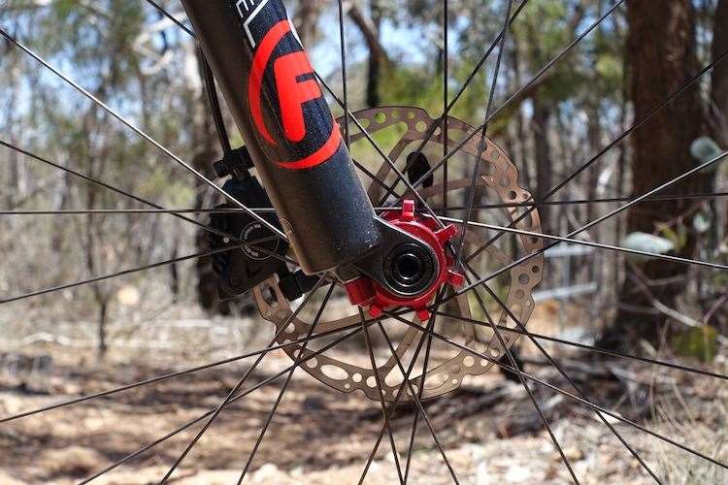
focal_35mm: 64
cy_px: 242
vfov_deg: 21.2
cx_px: 364
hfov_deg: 31.4
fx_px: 1294
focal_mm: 23.53
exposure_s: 1/200
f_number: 5.6
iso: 125
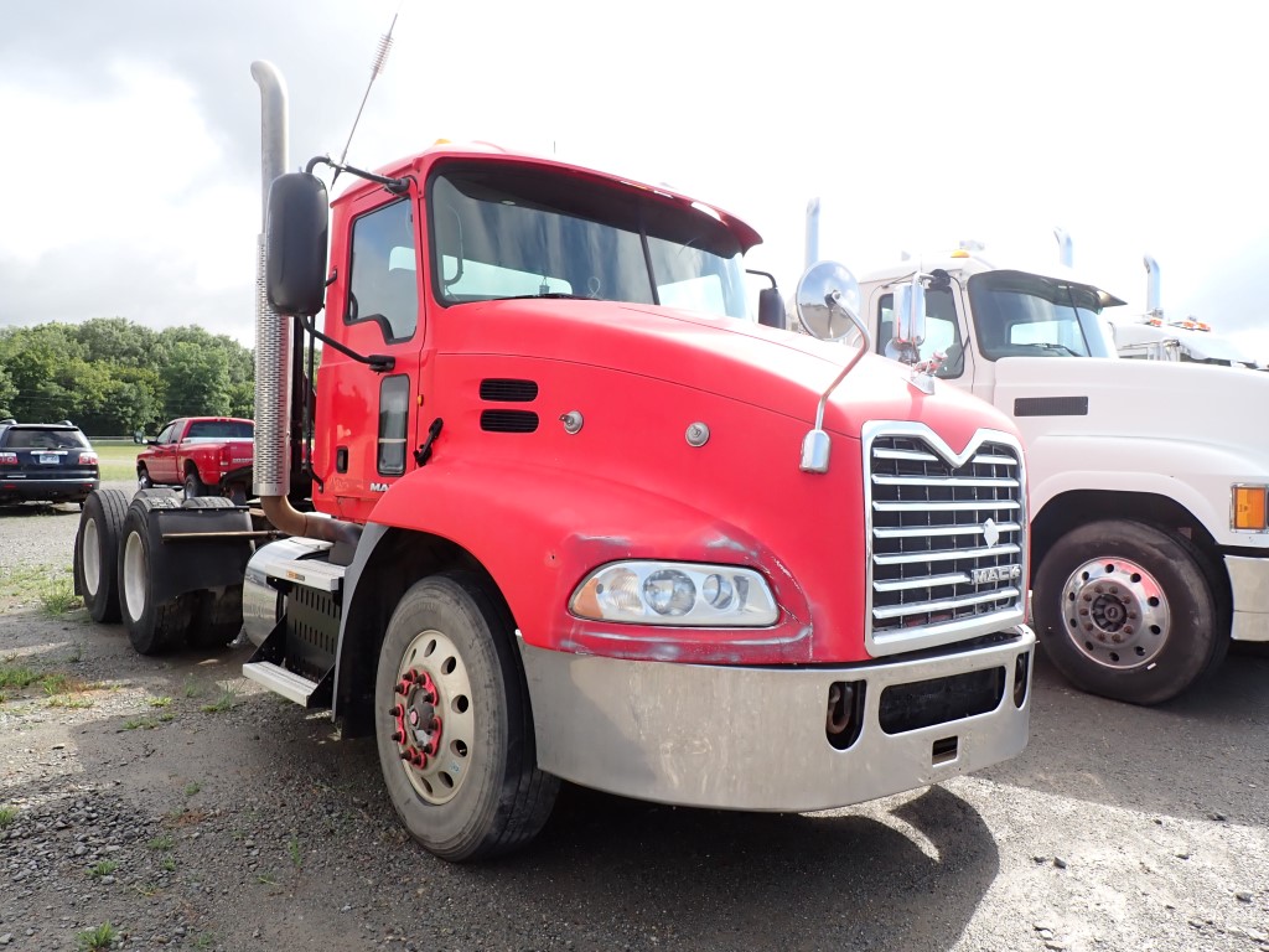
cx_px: 634
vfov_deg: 54.9
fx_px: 916
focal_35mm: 25
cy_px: 476
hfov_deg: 69.4
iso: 100
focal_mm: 4.5
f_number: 2.8
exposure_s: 1/640
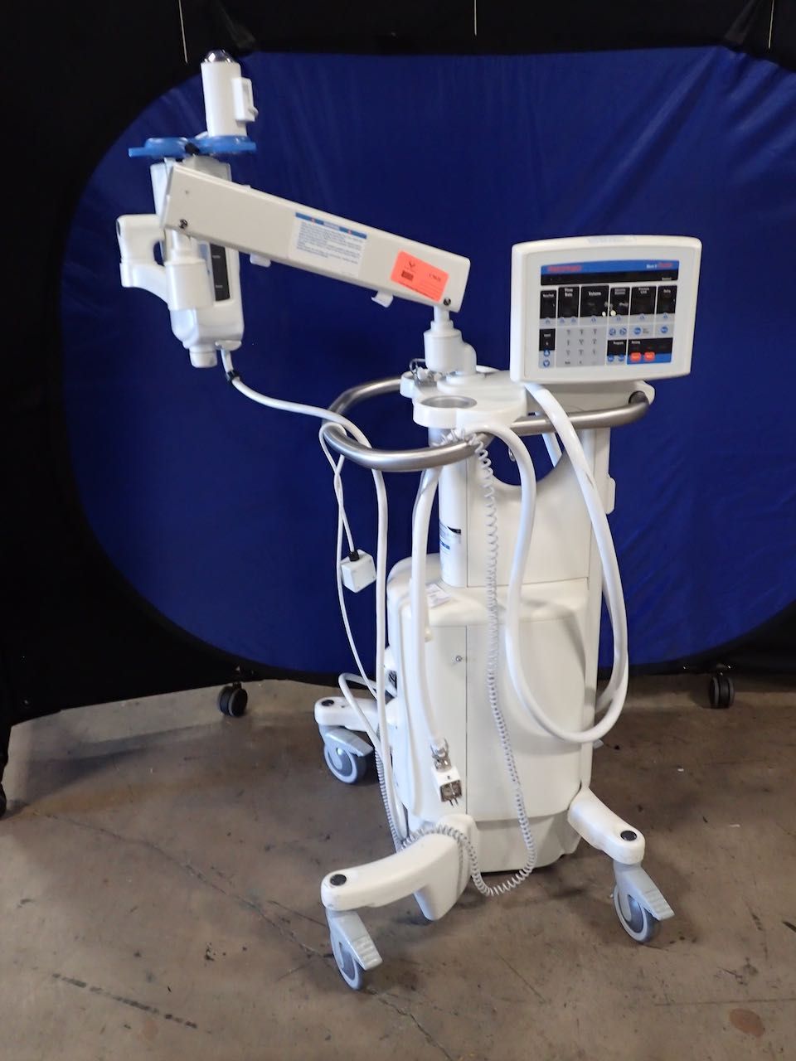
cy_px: 530
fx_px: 920
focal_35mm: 30
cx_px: 398
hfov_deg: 46.8
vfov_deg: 60.0
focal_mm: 5.5
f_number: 2.3
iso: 400
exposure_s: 1/30
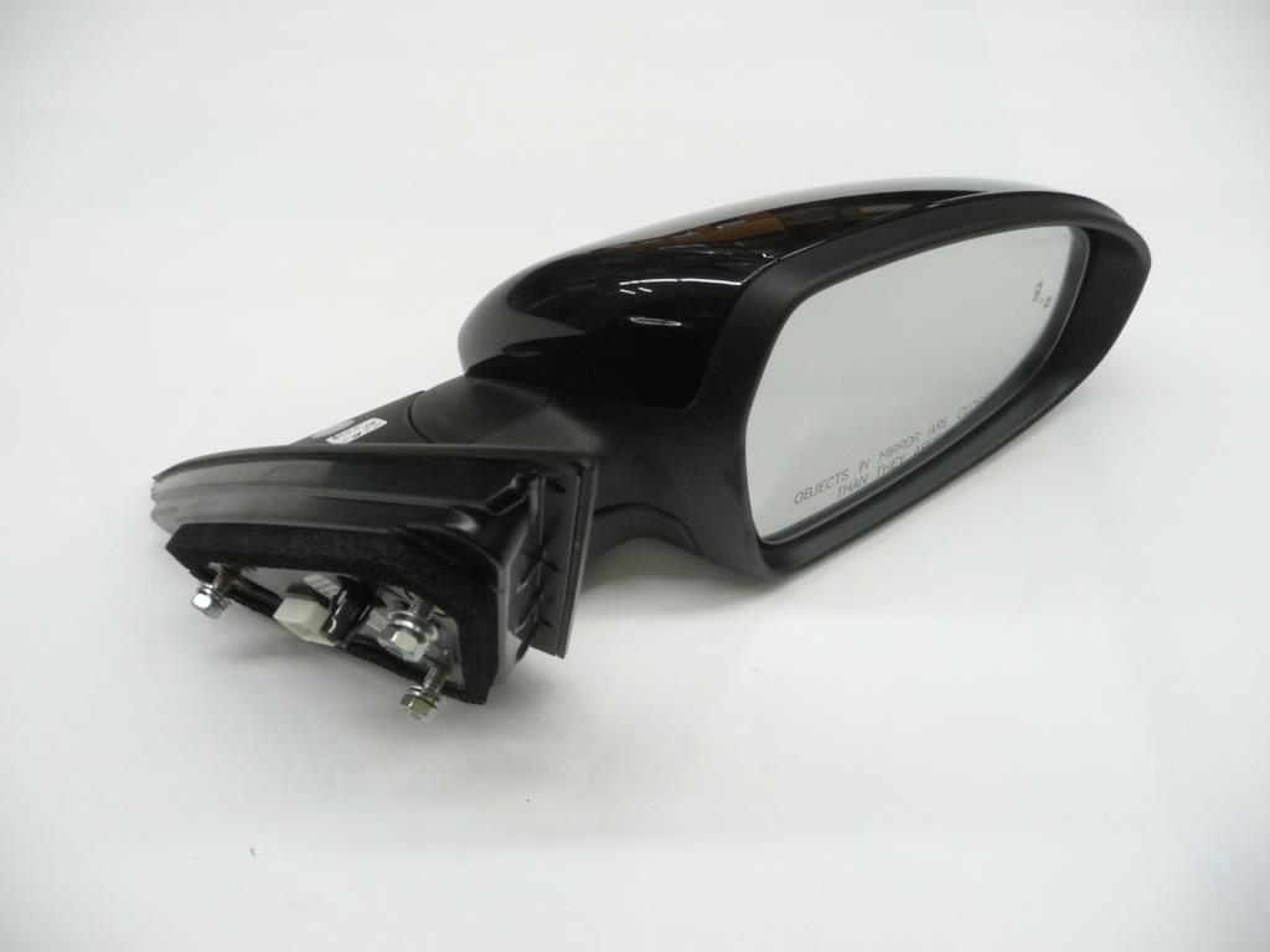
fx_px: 1027
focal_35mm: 28
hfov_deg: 63.4
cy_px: 476
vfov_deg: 49.7
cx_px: 635
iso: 250
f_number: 3.3
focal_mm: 4.7
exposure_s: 1/30
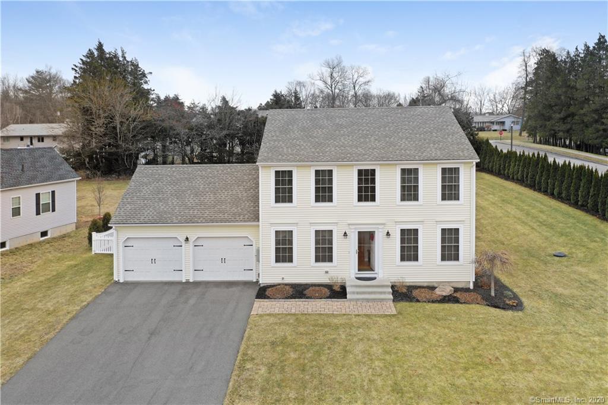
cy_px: 202
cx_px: 304
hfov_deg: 65.5
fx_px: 473
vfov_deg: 46.4
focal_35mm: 28
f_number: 3.5
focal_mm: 10.26
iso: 100
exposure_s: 1/80
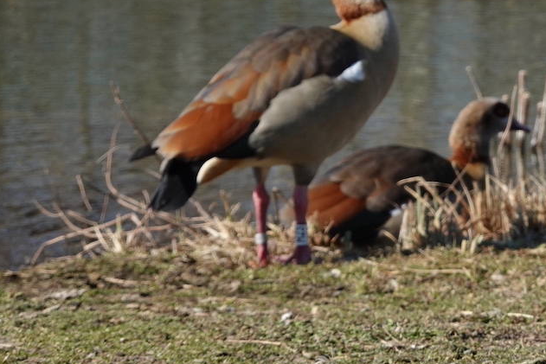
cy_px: 233
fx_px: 3929
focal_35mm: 259
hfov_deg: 7.9
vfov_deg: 5.3
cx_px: 631
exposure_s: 1/800
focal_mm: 39.61
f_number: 4
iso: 125
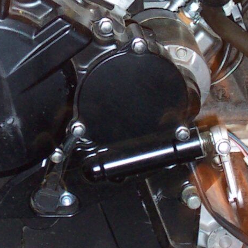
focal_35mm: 212
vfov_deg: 8.2
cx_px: 34
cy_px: -9
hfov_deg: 8.2
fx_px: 1718
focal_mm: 10.8
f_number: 4
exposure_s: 1/2
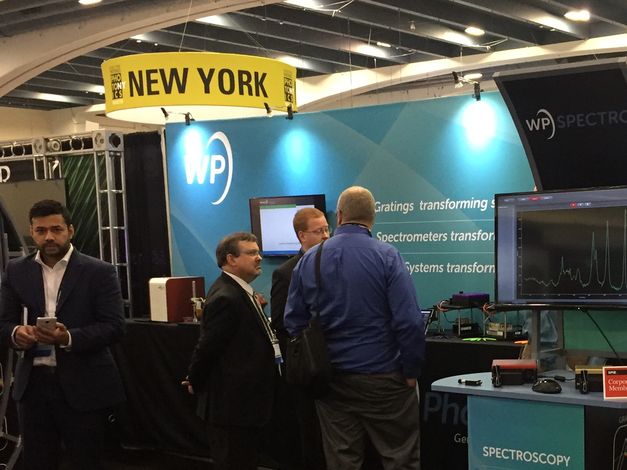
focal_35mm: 57
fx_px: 1032
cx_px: 475
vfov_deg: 25.2
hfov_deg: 33.1
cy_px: 380
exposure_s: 1/30
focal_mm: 4.15
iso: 160
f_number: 2.2
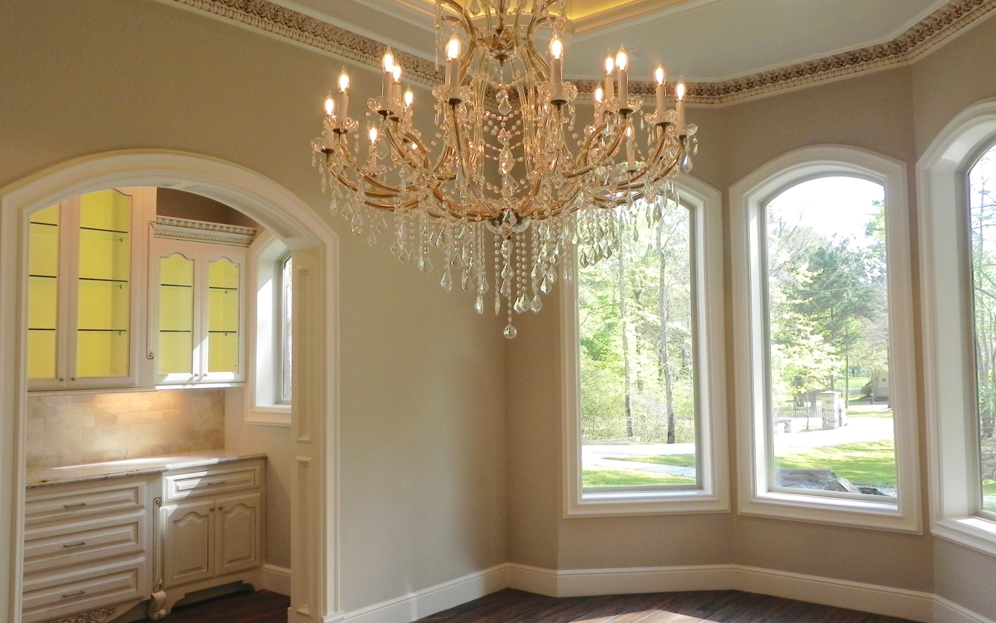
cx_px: 501
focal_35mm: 31
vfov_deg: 40.6
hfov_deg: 61.2
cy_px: 297
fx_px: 841
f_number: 4
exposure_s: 1/110
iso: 160
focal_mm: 5.2
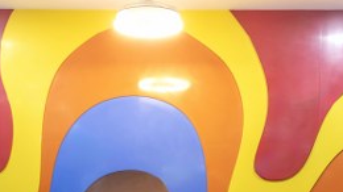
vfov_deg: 11.1
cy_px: 318
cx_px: 187
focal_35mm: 103
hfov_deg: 20.8
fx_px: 936
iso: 100
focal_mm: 20
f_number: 11
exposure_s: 1.3
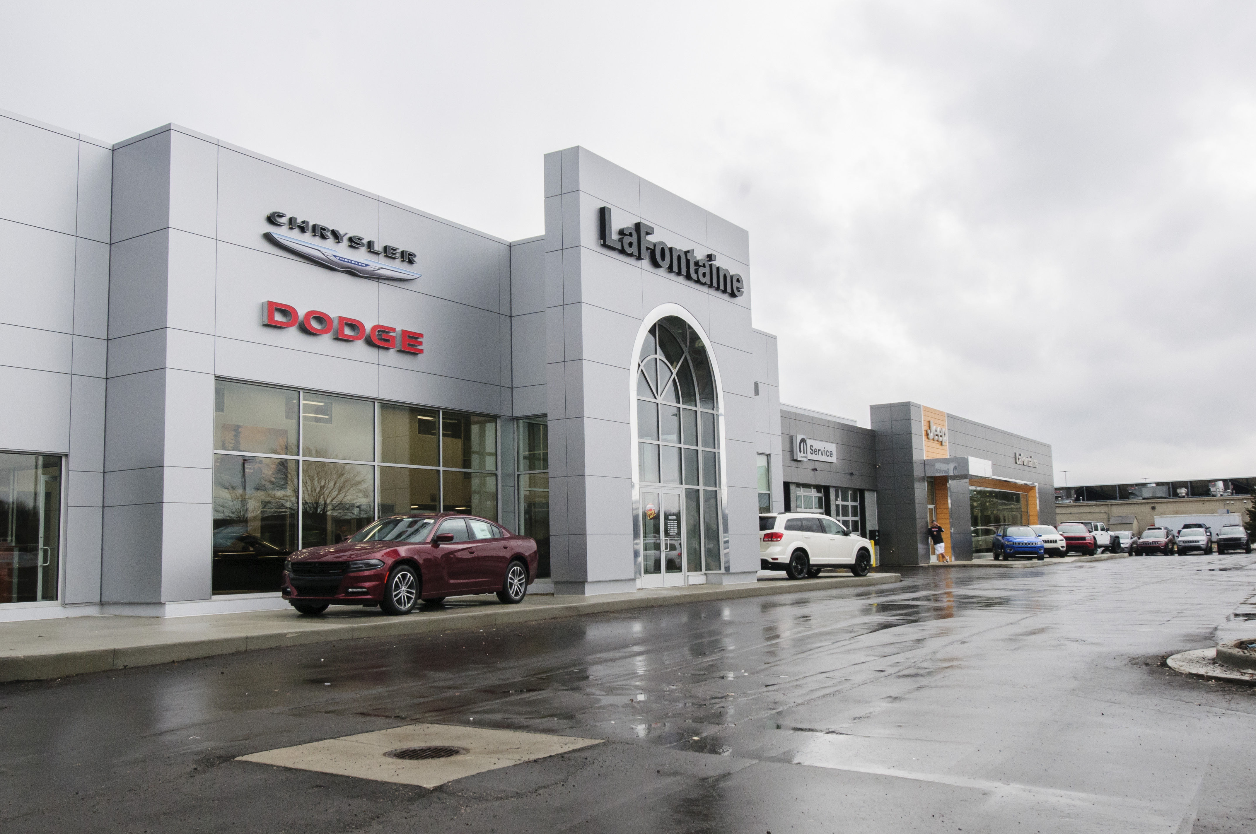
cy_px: 417
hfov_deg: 59.6
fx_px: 1098
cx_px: 628
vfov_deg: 41.6
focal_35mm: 32
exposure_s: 1/160
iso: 640
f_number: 7.1
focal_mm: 21
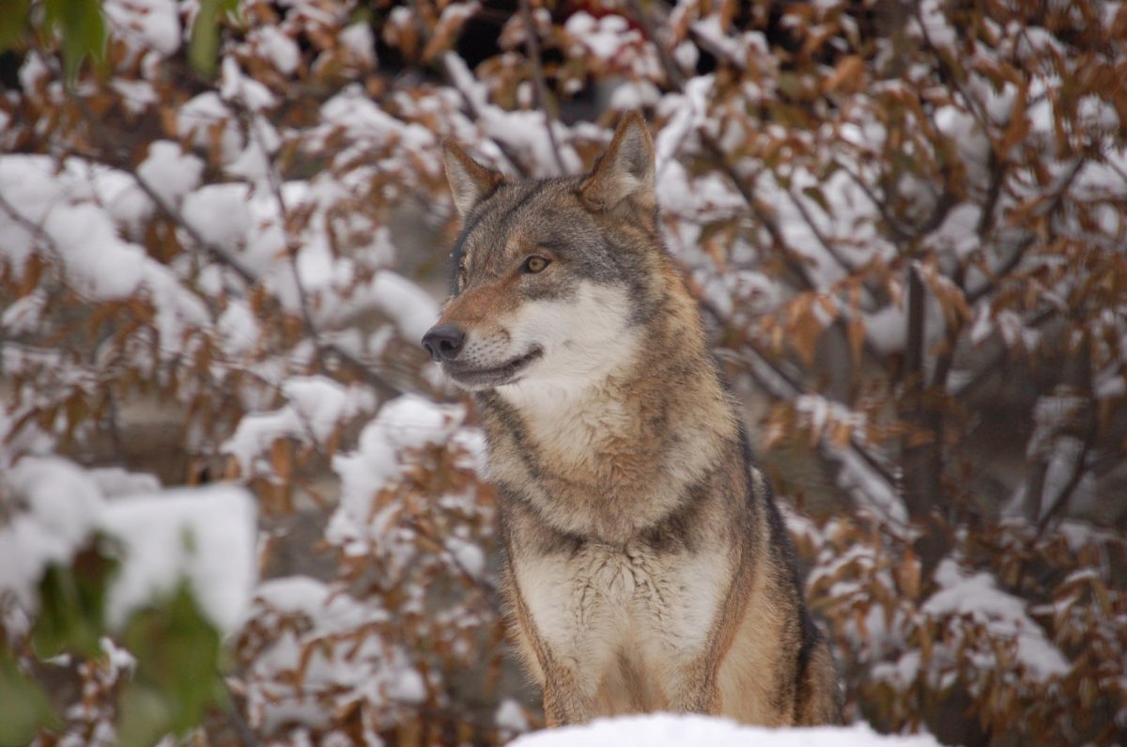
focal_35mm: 300
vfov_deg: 4.6
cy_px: 374
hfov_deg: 6.9
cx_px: 564
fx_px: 9373
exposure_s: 1/500
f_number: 5.6
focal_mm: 200
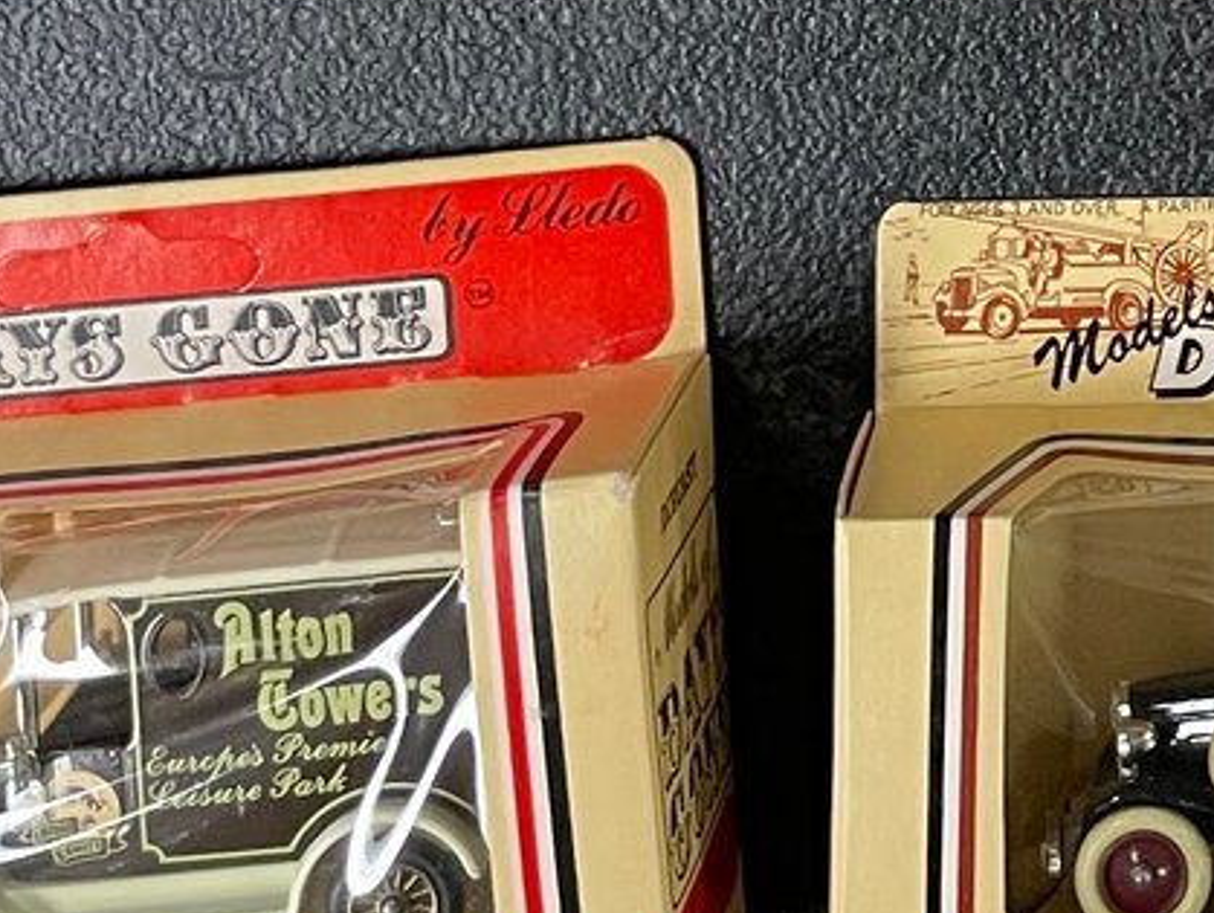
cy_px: -881
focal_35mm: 124
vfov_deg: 11.0
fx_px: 4352
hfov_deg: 15.2
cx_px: 1541
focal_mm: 4.2
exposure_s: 1/60
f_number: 1.6
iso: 160
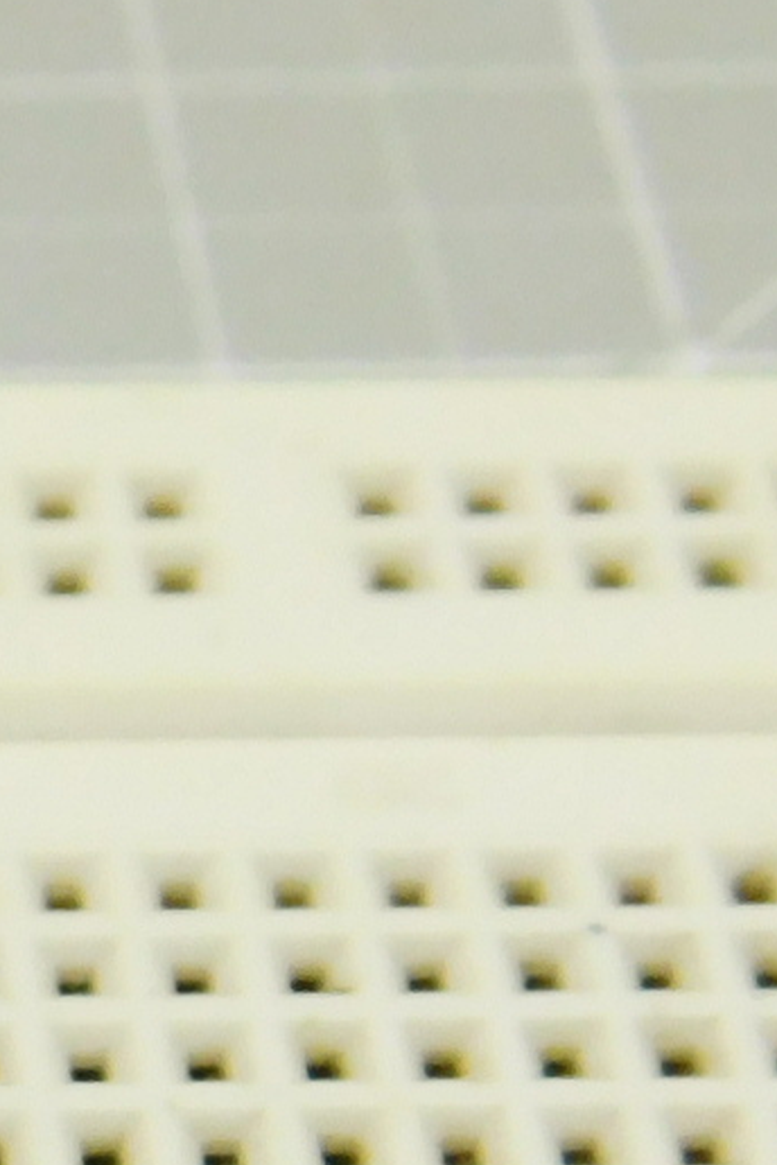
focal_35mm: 165
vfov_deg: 12.2
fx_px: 5341
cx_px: -962
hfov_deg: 7.8
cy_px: 1404
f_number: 3.5
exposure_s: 1/50
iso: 400
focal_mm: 6.3
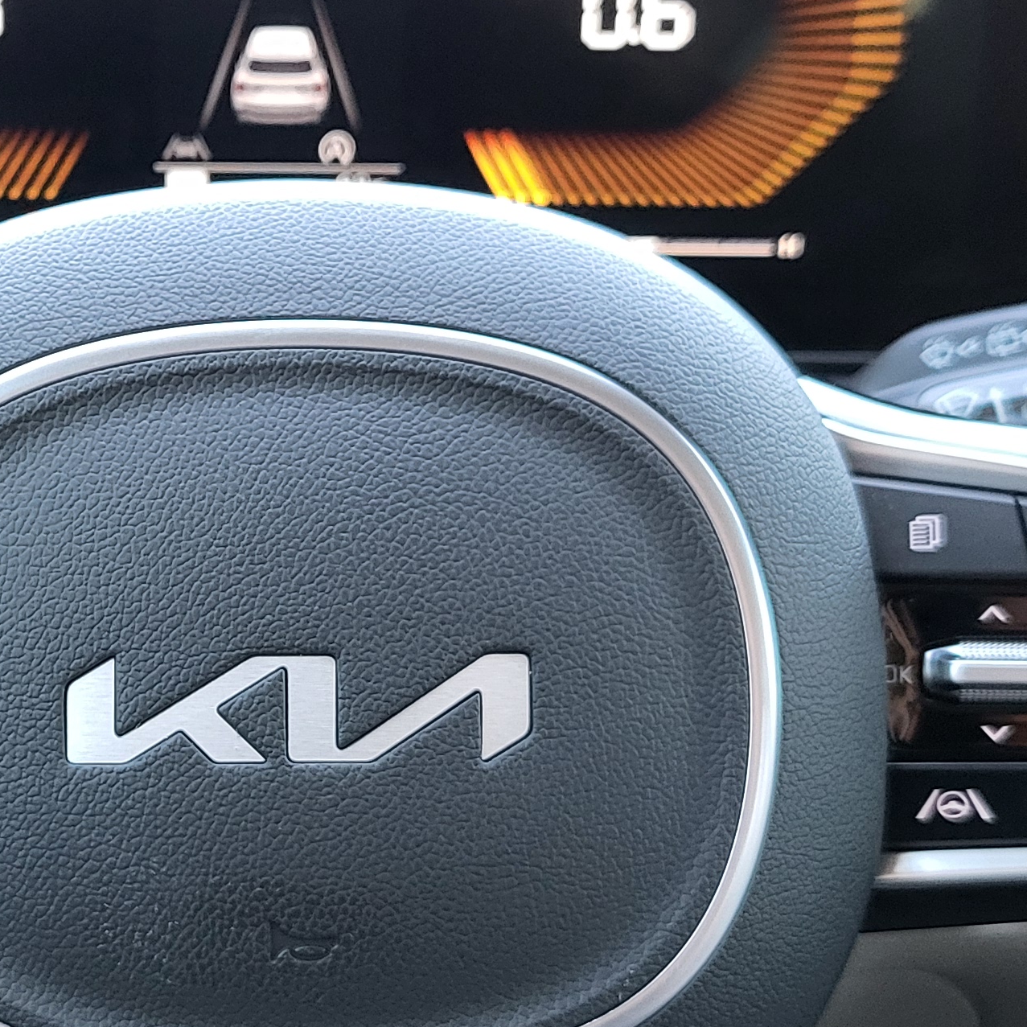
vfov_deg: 24.0
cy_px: 557
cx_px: 183
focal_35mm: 72
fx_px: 2417
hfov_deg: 23.6
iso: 320
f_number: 1.8
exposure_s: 1/120
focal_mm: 5.4
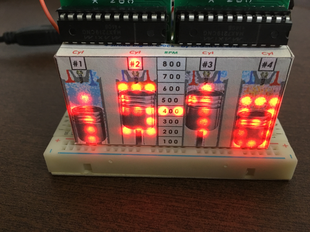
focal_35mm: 29
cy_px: 116
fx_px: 260
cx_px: 155
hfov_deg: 61.7
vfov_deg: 48.2
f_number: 2.2
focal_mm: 4.15
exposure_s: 1/30
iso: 160
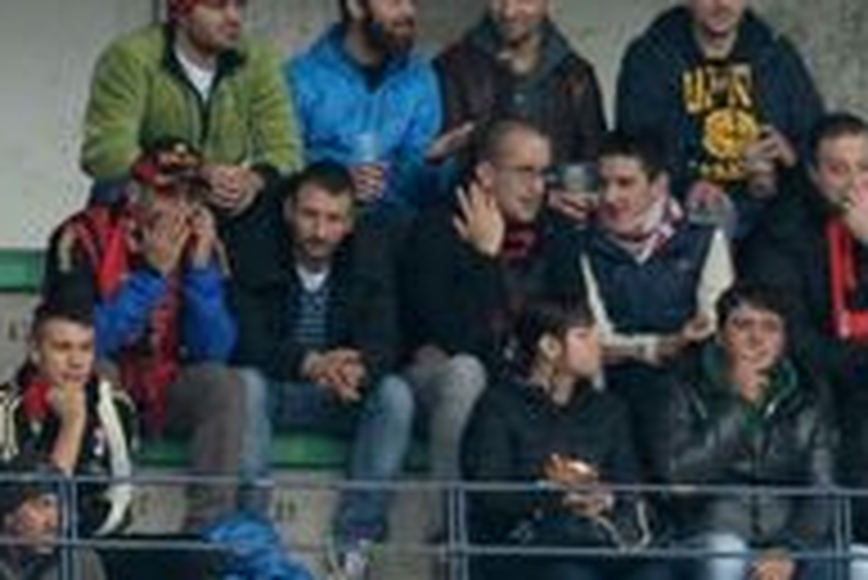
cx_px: 130
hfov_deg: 1.1
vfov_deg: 0.7
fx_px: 45000
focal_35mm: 1865
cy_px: 1531
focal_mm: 300
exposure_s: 1/1250
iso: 2500
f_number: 3.2
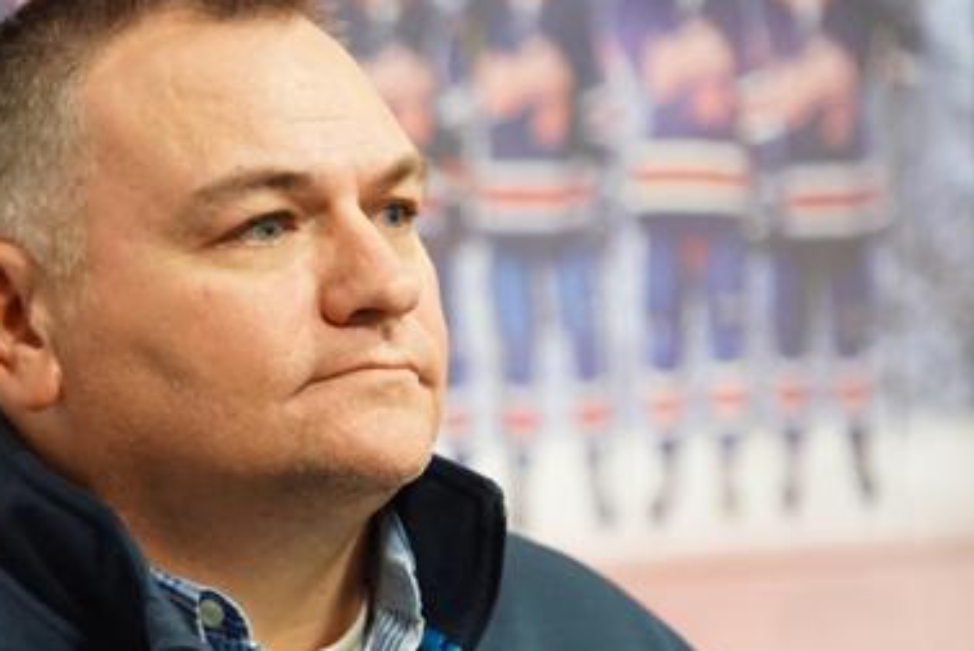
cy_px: 456
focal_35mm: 382
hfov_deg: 5.4
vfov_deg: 3.6
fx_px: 10343
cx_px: 202
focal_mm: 160
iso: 5000
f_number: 2.8
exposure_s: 1/80
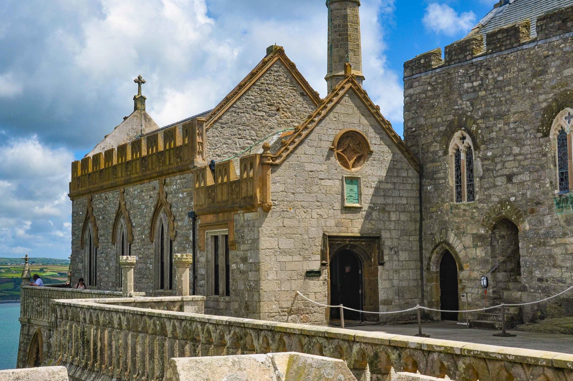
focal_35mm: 52
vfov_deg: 25.9
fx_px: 827
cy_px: 172
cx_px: 243
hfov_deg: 38.1
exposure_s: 1/400
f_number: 10
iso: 200
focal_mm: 28
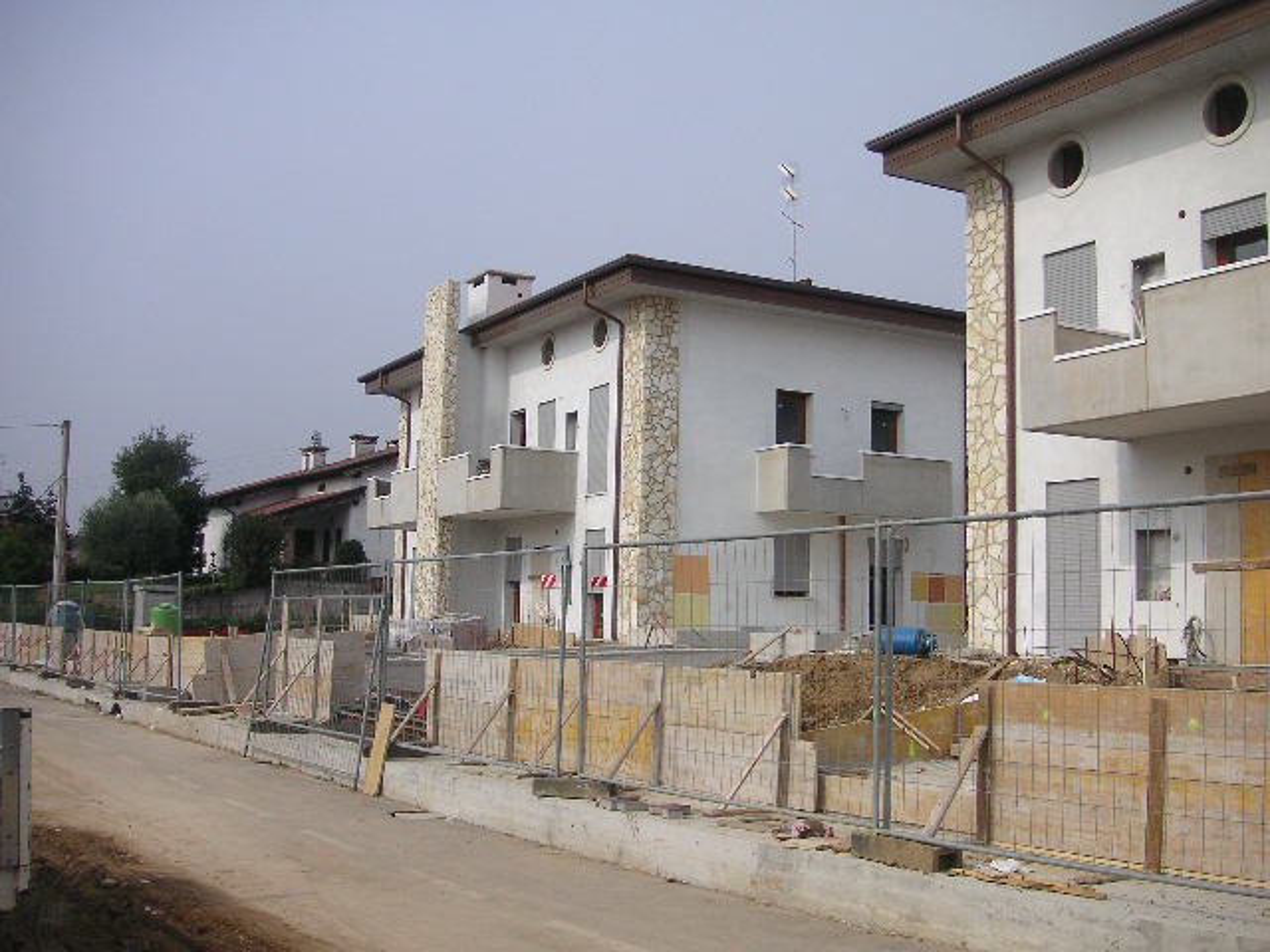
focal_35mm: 37
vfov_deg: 38.7
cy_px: 476
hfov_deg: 50.1
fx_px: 1357
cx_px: 635
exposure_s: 1/350
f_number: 6.7
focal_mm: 6.1
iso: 50
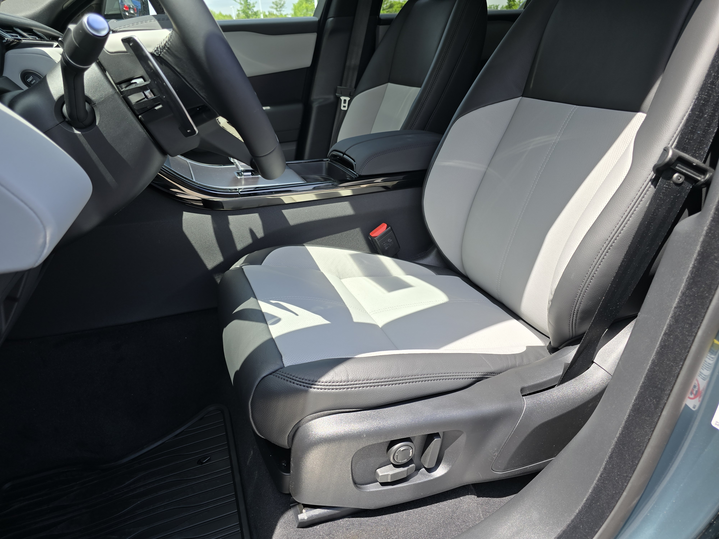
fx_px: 478
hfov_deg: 73.9
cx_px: 360
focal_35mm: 23
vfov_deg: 58.9
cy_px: 270
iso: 12
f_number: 1.7
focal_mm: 6.3
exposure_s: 1/235
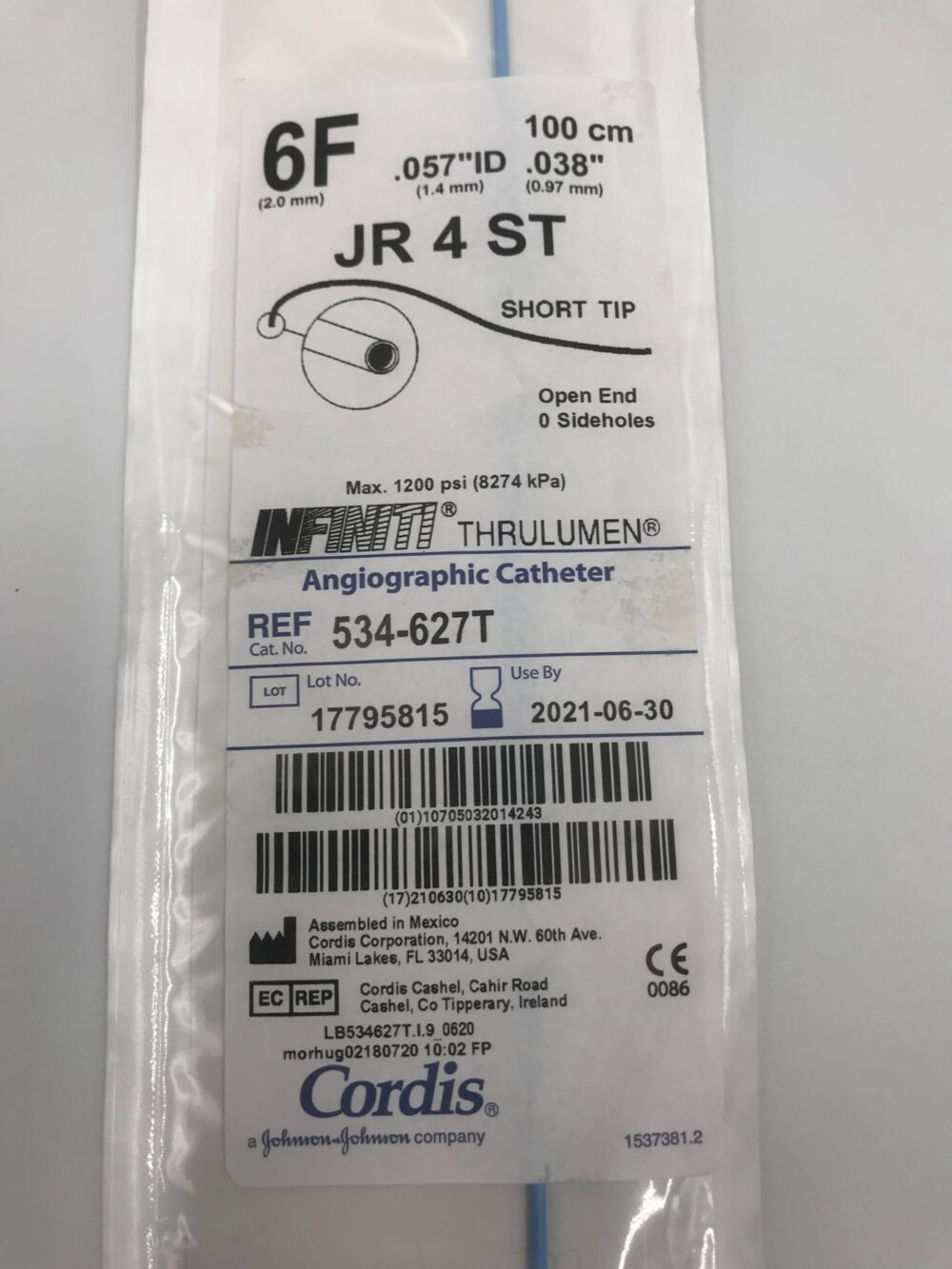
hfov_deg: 49.8
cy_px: 634
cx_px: 476
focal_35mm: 28
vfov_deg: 63.4
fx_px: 1027
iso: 20
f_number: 1.8
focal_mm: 3.99
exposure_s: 1/141
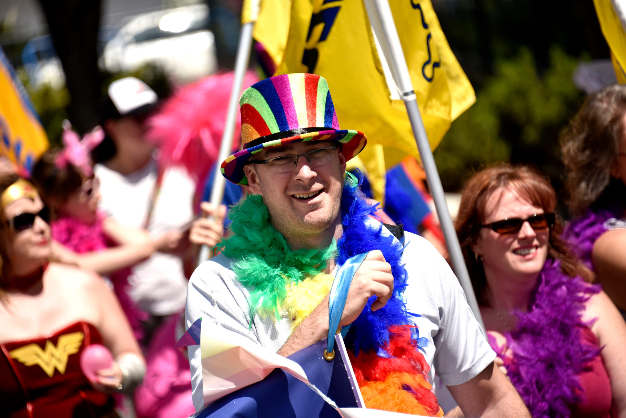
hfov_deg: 6.9
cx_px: 313
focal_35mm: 300
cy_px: 209
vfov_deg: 4.6
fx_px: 5218
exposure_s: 1/1600
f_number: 5.6
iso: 320
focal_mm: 300
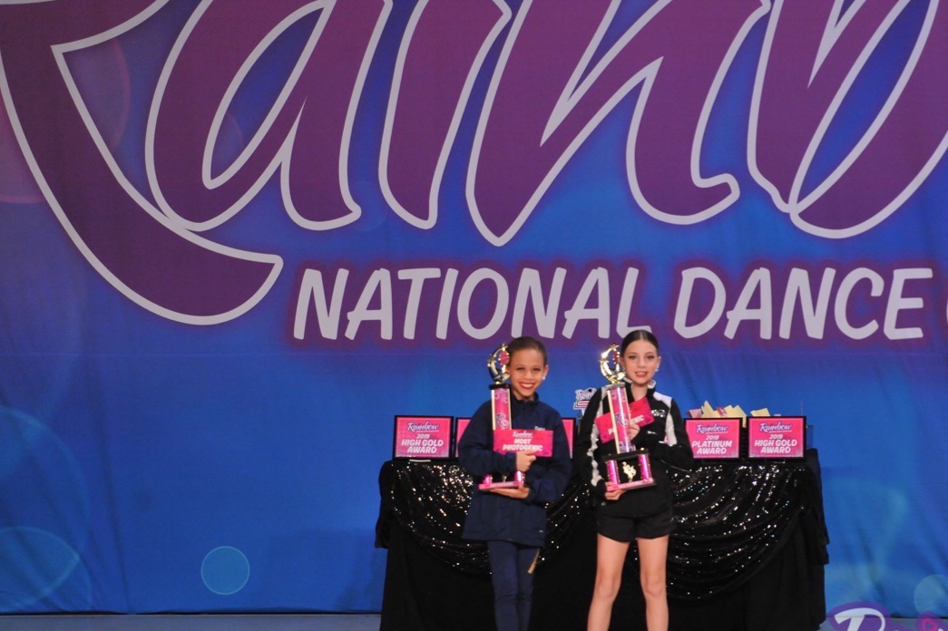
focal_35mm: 245
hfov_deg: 8.4
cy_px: 366
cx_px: 565
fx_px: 6449
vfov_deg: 5.6
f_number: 2.8
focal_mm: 200
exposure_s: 1/1000
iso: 4000
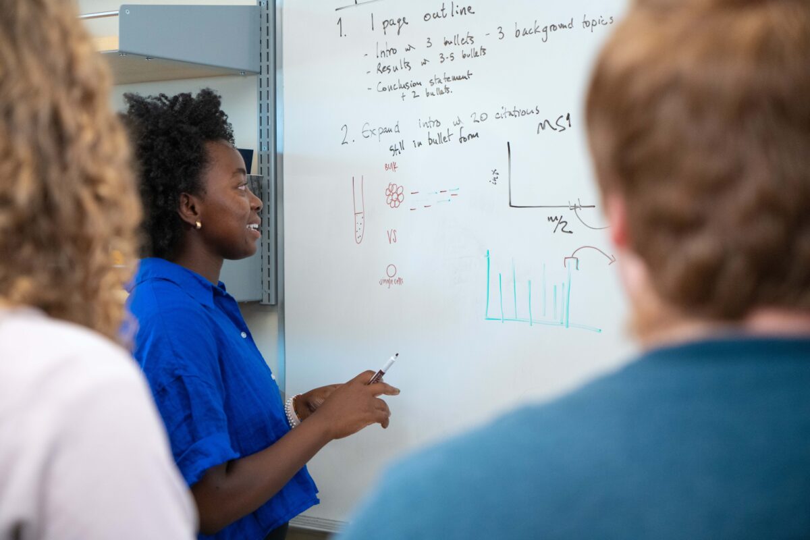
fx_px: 1350
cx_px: 405
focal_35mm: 60
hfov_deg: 33.4
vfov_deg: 22.6
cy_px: 270
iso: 2500
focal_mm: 60
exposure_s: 1/200
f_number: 4
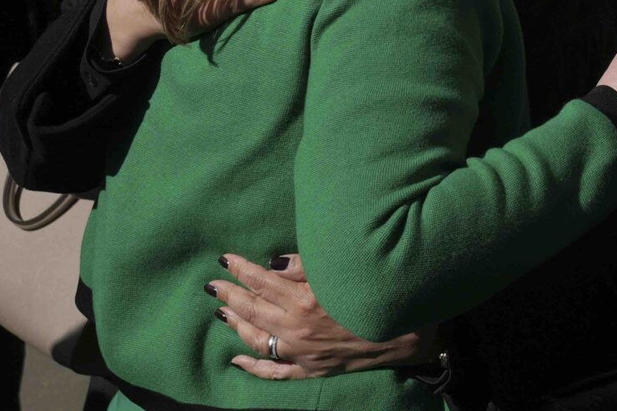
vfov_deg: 11.1
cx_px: 1008
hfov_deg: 15.3
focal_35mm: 120
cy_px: -156
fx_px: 2057
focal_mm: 35
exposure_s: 1/1000
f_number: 6.3
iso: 100
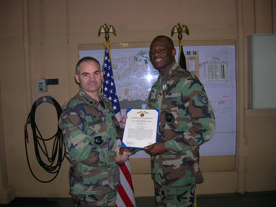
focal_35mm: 34
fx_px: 271
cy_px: 104
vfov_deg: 41.8
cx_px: 138
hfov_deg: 54.0
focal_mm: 5.7
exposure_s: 1/60.1
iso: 59
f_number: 2.9
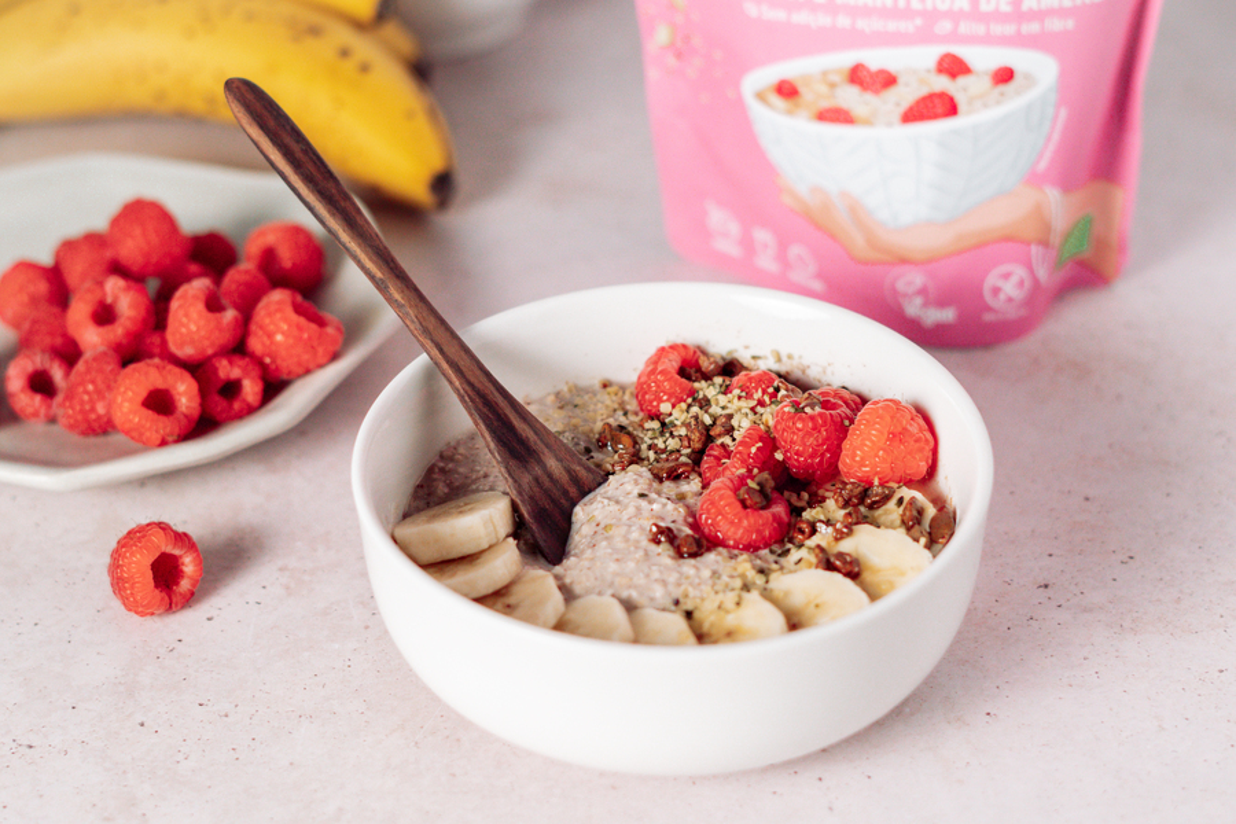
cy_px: 412
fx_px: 2575
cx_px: 618
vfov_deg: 18.2
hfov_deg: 27.0
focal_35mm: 75
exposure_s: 1/320
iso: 1000
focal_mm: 50
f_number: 2.8
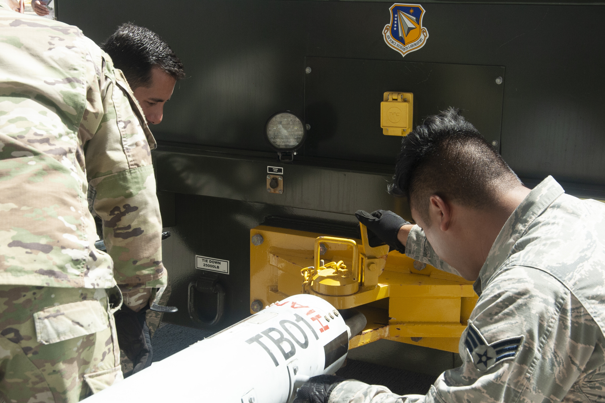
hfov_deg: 35.1
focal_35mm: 57
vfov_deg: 23.8
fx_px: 957
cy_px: 208
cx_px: 294
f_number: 13
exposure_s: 1/640
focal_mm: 42
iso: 1000
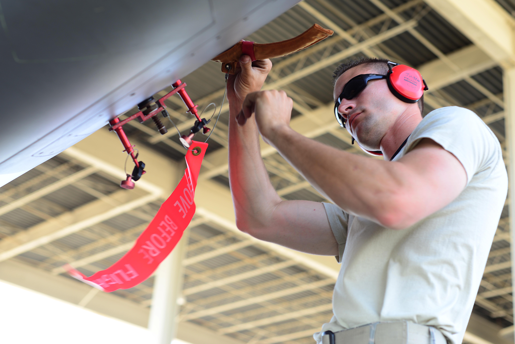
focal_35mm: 50
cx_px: 258
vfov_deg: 27.0
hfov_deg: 39.6
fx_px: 715
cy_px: 172
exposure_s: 1/100
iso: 100
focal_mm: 50
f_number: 3.5
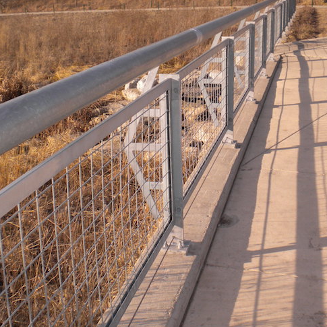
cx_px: 179
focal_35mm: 51
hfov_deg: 33.4
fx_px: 545
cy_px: 150
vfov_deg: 33.4
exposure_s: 1/664
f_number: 4.6
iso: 113
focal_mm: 6.3
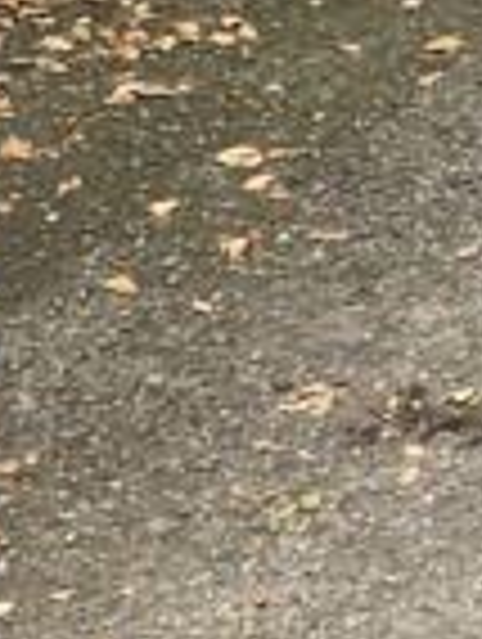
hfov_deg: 6.8
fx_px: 3461
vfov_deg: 10.3
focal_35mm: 187
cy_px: -184
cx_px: 1662
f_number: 1.8
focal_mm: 4.25
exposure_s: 1/337
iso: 25
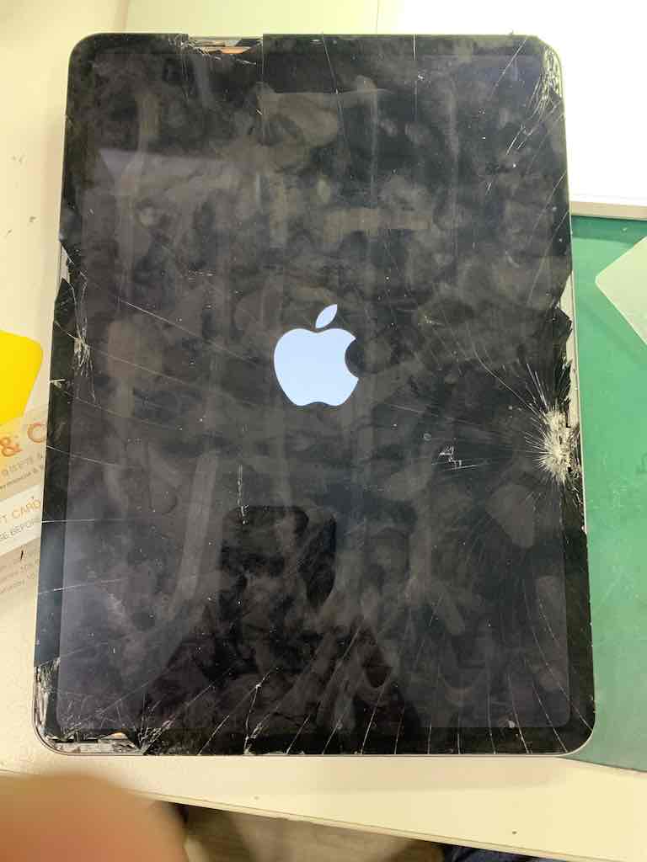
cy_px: 431
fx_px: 648
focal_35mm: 26
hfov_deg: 53.1
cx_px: 324
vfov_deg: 67.3
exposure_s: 1/33
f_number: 1.8
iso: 400
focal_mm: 4.25
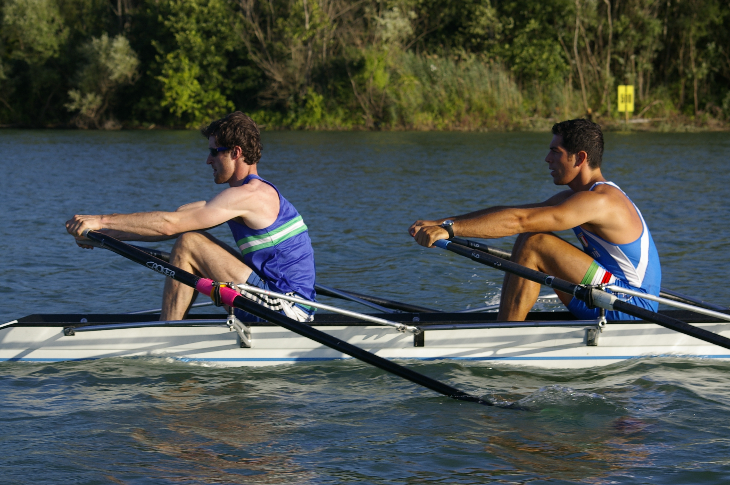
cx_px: 365
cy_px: 242
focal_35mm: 105
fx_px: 2127
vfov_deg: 13.0
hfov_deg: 19.5
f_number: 8
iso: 200
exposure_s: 1/350
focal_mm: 70
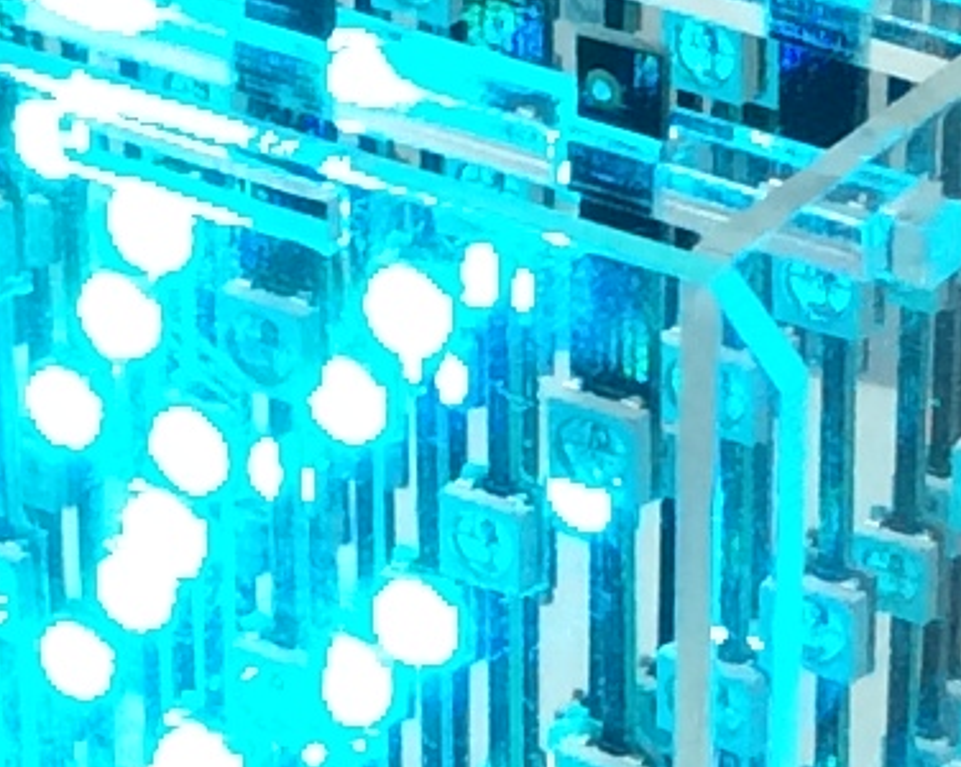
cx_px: 414
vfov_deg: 6.9
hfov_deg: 8.7
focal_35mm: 222
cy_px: 1025
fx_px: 6308
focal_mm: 3.3
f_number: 2.4
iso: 40
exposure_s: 1/60
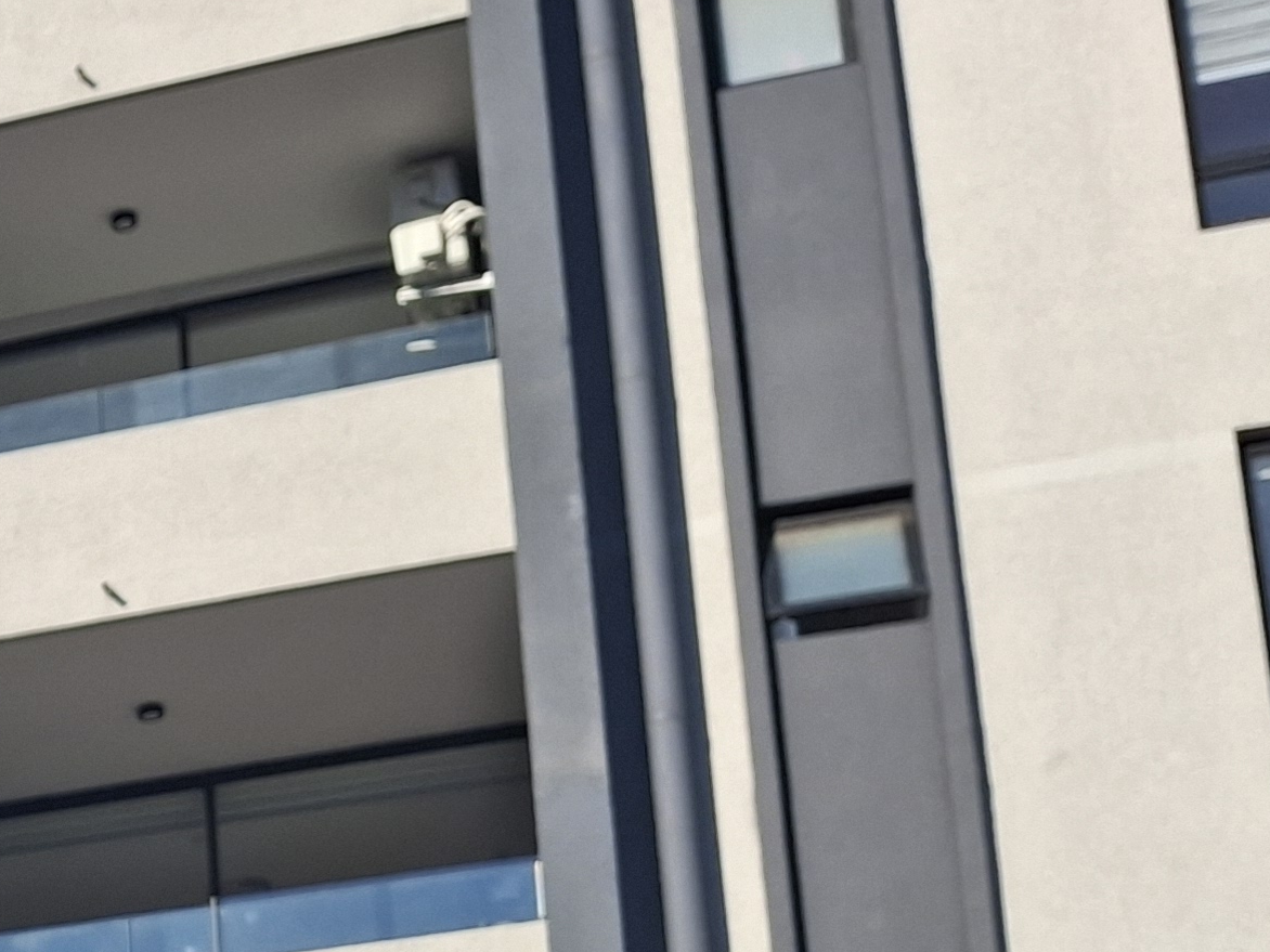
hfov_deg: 19.1
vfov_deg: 15.7
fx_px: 3192
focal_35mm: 87
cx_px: -753
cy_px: 1394
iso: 25
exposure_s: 1/1456
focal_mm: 4.69
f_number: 1.8
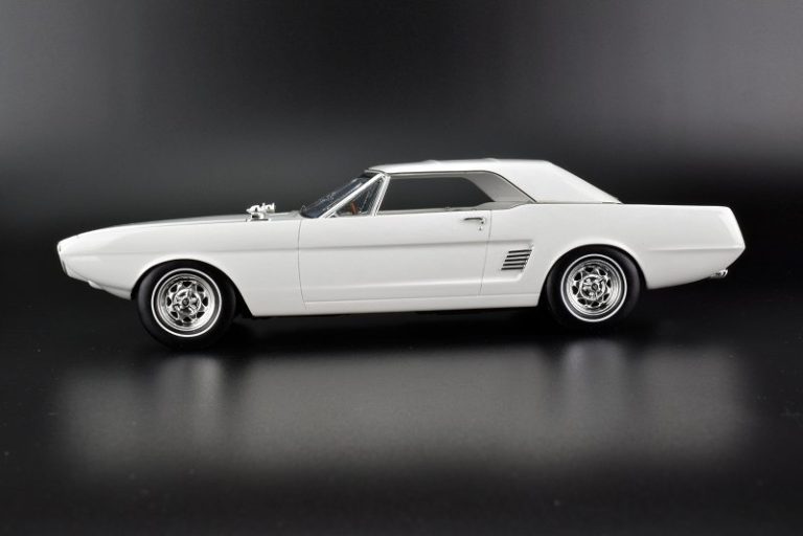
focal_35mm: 45
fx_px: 1004
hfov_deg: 43.6
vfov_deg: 29.9
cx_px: 402
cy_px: 268
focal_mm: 30
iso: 800
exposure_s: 1/20
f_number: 25
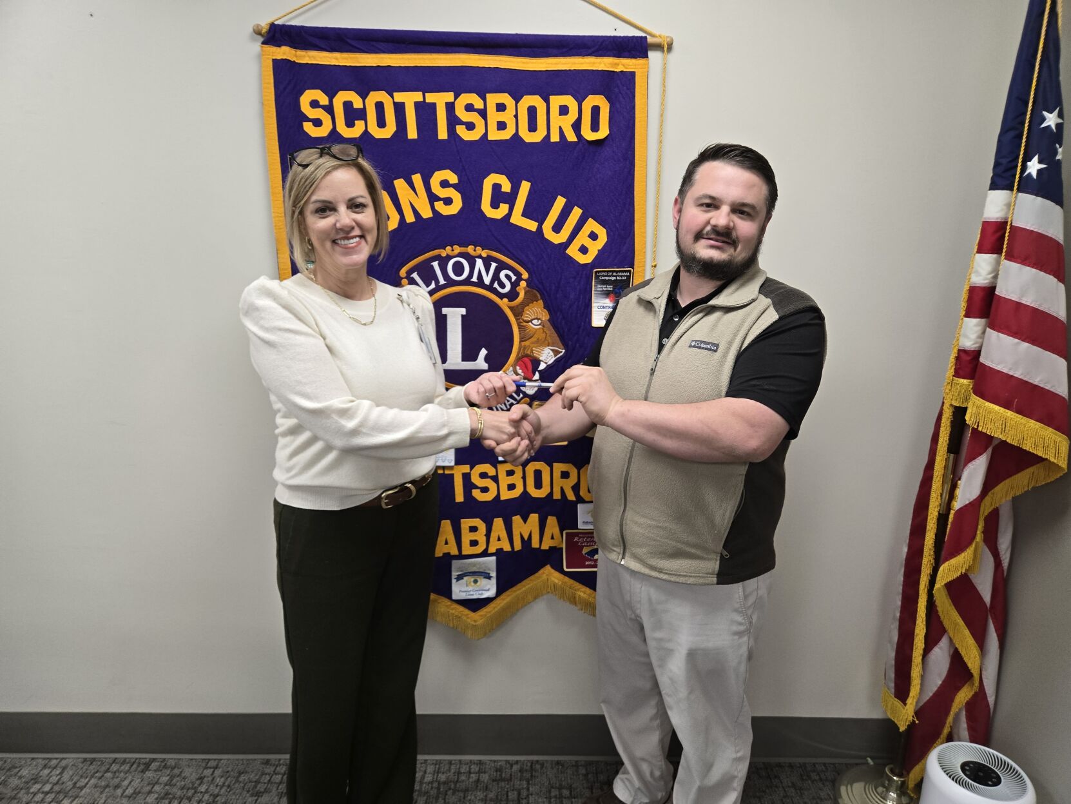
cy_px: 402
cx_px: 536
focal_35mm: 23
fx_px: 712
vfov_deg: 58.9
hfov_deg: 73.9
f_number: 1.8
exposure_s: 1/120
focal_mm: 5.4
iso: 200
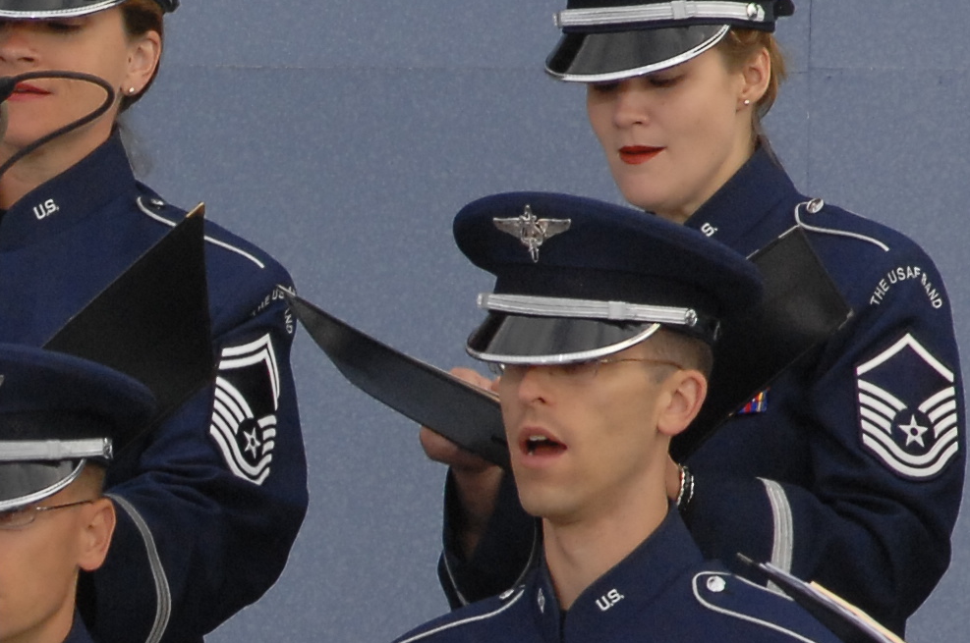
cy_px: 931
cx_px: -684
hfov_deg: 0.8
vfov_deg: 0.5
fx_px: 70140
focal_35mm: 2607
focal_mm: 400
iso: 400
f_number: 9
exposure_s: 1/200
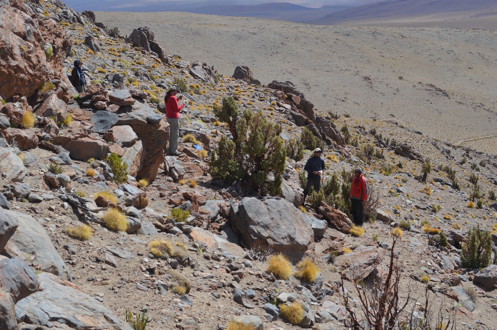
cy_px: 165
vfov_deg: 25.0
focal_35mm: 54
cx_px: 248
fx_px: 745
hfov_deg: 36.9
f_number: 7.1
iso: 100
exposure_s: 1/200
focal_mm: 36
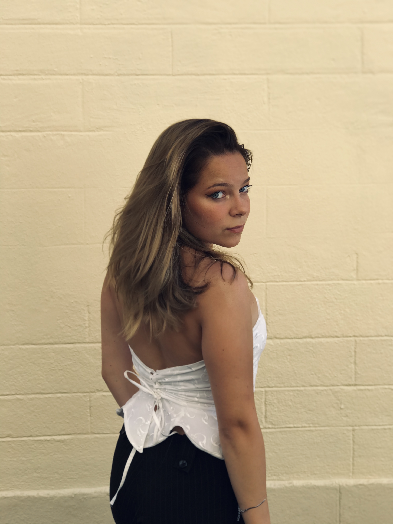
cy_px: 262
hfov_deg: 25.7
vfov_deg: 33.8
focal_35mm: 57
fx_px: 863
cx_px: 196
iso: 20
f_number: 2.8
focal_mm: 6.6
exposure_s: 1/311
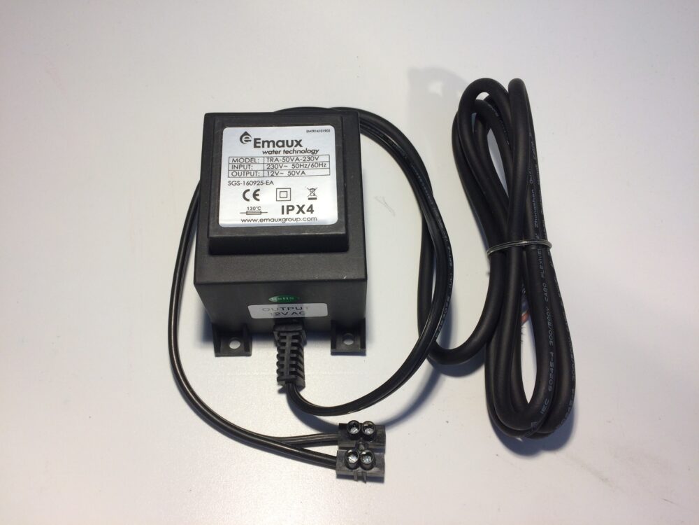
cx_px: 350
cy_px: 262
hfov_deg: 61.7
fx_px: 586
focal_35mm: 29
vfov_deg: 48.2
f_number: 2.2
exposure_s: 1/100
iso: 50
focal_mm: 4.15
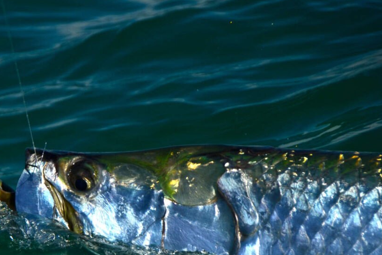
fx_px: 3140
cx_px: 55
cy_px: 218
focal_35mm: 296
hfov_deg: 6.9
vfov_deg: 4.6
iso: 100
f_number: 5.3
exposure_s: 1/6400
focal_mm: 105
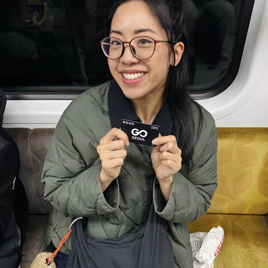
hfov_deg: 55.6
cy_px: 143
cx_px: 137
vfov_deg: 55.6
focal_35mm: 29
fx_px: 254
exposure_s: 1/60
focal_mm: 6.76
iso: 400
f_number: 1.78
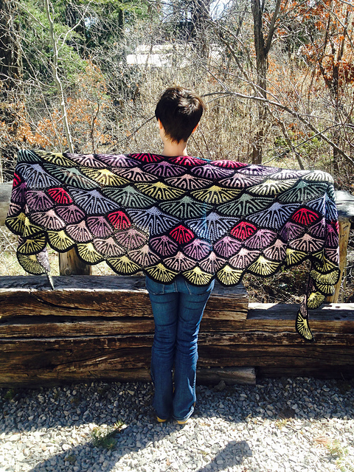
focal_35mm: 33
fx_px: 450
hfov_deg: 42.9
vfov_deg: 55.4
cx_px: 177
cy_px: 236
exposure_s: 1/306
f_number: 2.4
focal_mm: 4.12
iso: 50
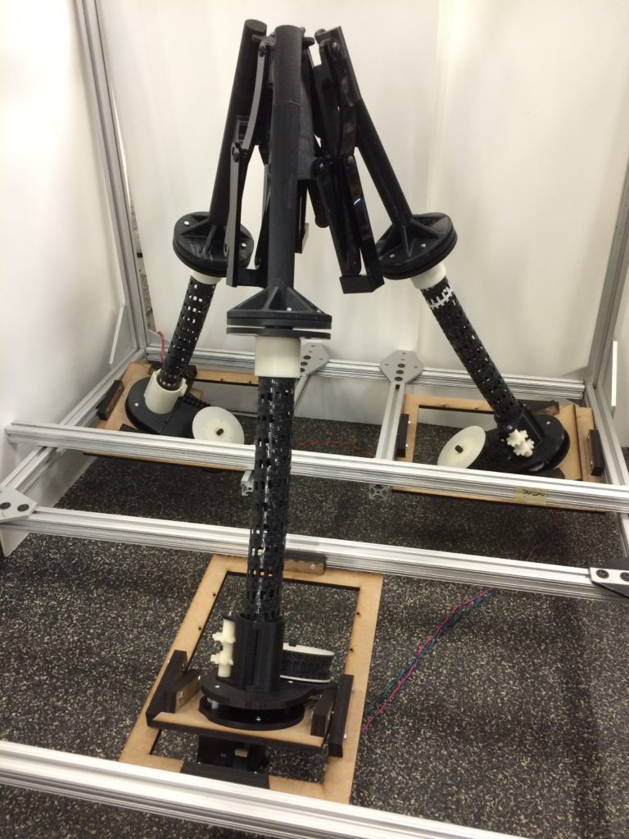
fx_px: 703
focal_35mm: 29
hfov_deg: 48.2
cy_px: 420
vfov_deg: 61.7
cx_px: 314
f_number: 2.2
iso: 200
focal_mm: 4.15
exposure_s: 1/30
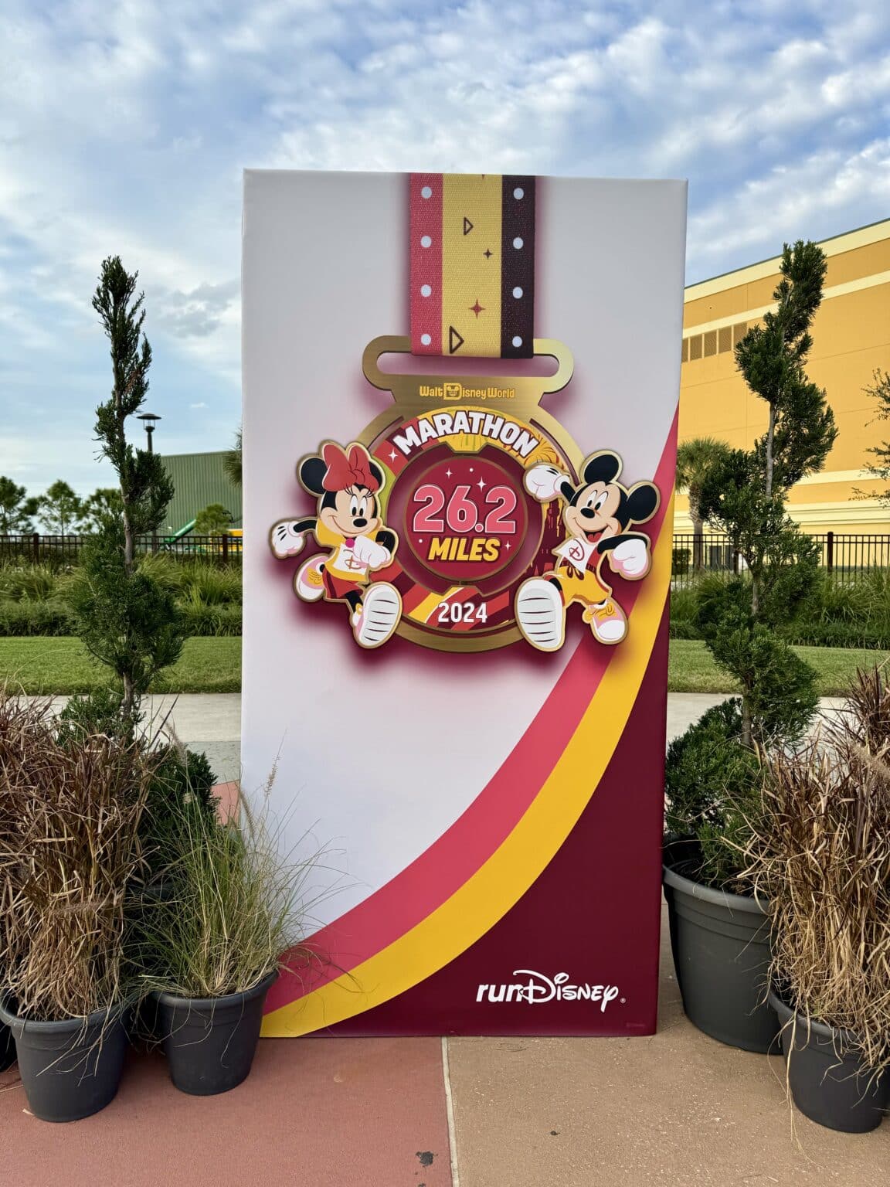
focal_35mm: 24
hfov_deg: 56.8
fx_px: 823
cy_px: 594
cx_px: 445
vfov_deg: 71.6
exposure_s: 1/1395
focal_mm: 6.86
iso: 80
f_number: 1.78
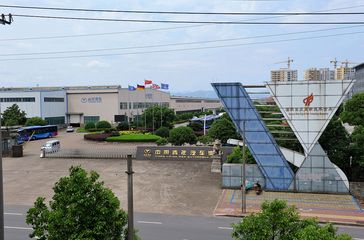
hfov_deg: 48.6
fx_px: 403
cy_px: 120
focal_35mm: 40
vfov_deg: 33.2
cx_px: 182
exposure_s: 1/640
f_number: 8
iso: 320
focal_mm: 40
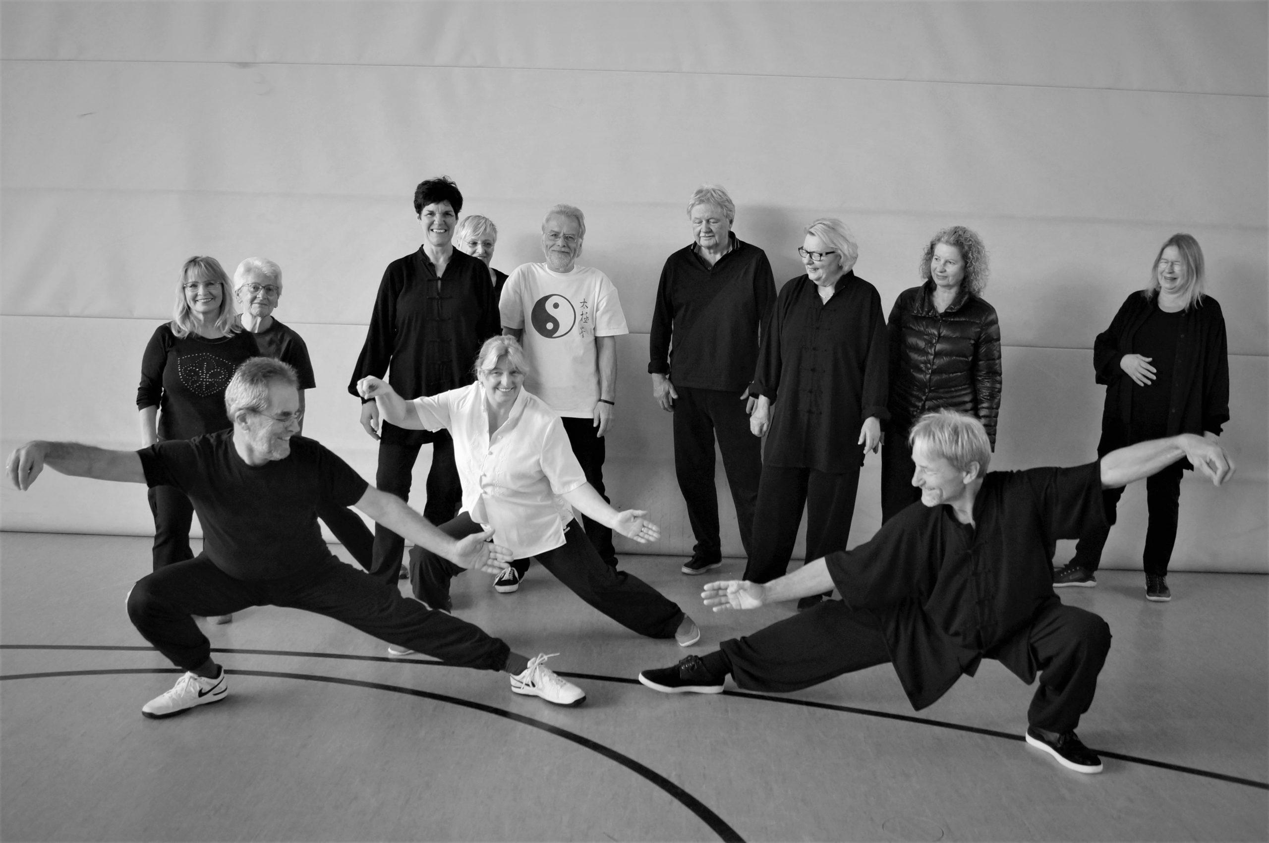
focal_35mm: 36
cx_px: 634
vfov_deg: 36.8
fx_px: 1268
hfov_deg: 53.2
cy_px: 422
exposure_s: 1/60
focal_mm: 24
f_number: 4
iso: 800
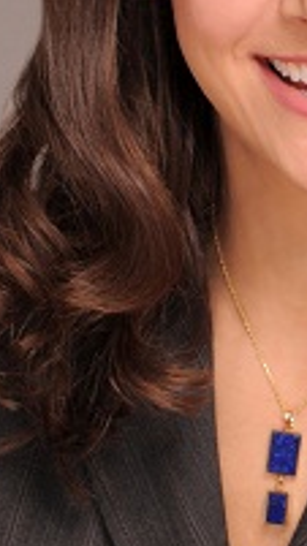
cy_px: 159
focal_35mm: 374
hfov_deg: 3.2
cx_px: 329
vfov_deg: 5.8
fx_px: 5417
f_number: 16
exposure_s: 1/100
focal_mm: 105
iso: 200
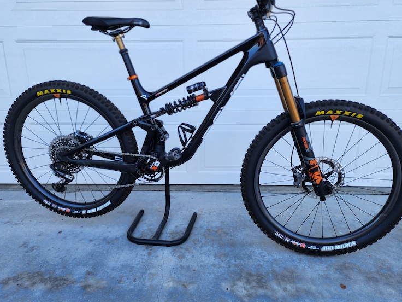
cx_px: 205
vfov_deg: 54.9
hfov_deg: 69.4
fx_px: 290
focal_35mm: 25
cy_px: 149
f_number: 1.8
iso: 20
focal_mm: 6.4
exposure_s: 1/180
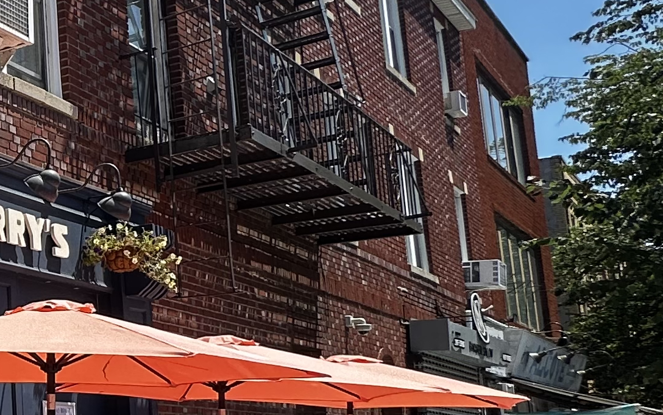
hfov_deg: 24.8
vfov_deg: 23.4
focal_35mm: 55
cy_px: 301
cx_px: -407
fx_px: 994
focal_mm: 2.22
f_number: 2.2
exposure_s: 1/647
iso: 40
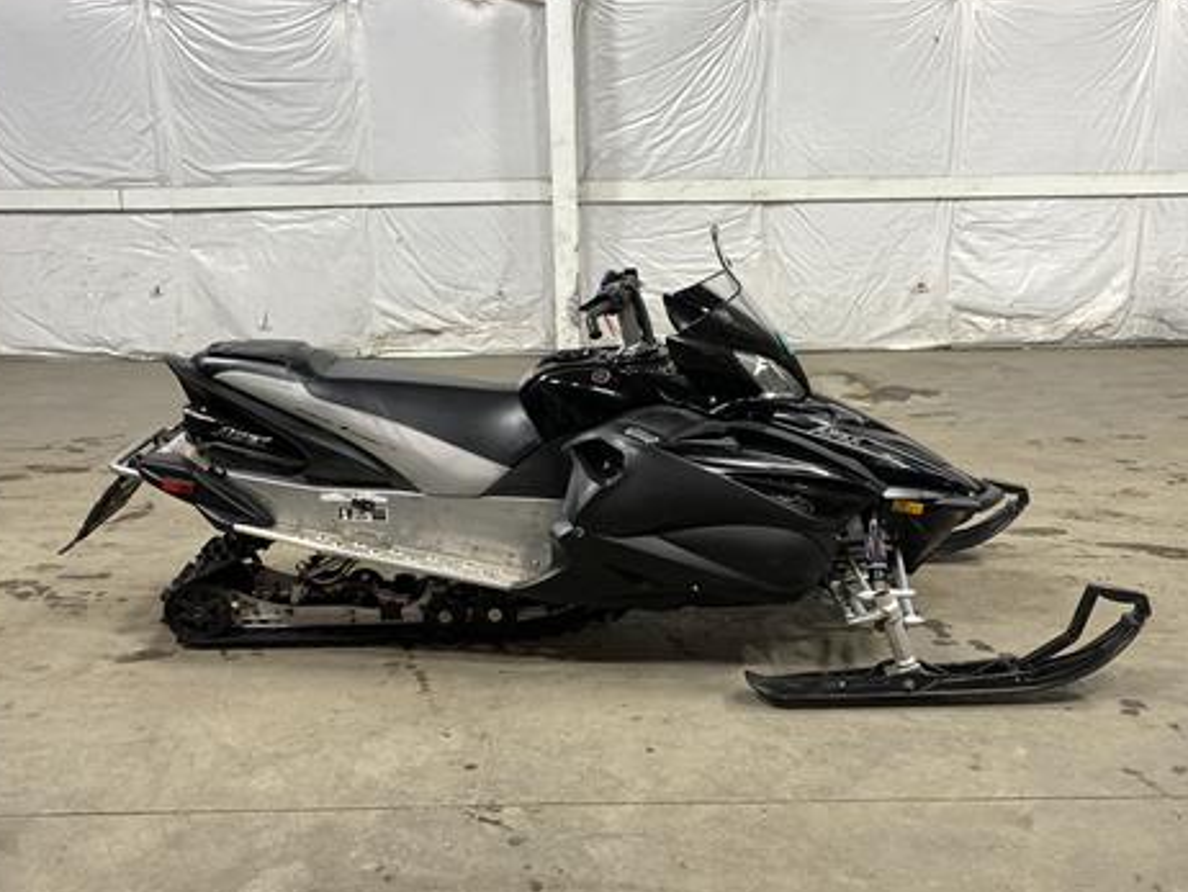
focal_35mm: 36
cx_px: 622
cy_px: 458
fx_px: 1236
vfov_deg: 39.7
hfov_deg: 51.3
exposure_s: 1/60
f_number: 1.8
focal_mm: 4.25
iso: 125
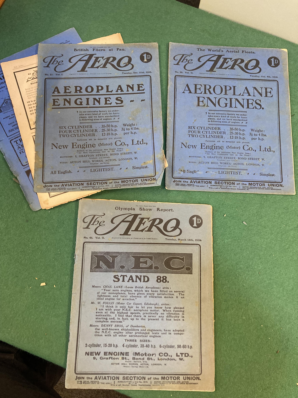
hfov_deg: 49.7
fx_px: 321
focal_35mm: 28
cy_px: 199
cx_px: 149
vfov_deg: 63.4
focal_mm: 3.99
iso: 250
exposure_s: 1/50
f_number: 1.8
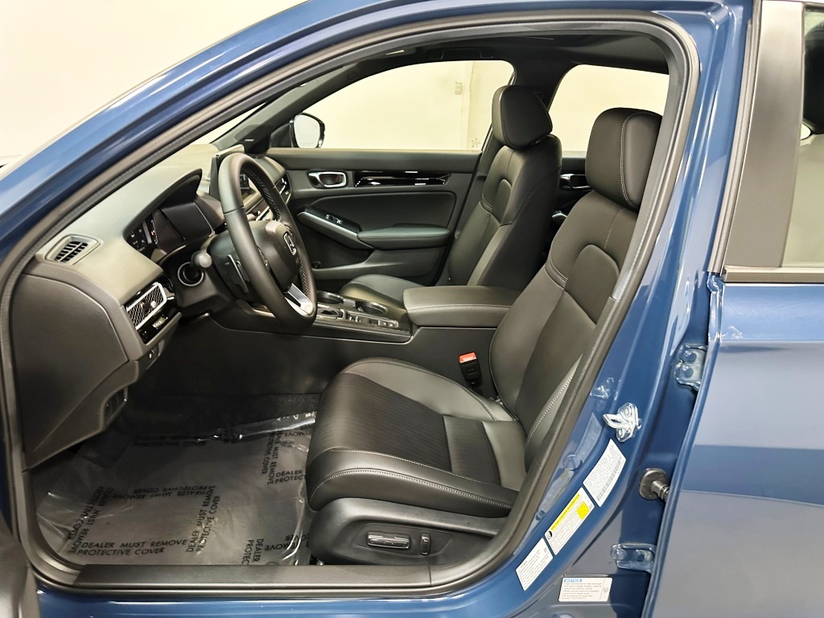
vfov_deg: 56.8
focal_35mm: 24
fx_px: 571
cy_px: 309
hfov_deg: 71.6
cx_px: 412
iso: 800
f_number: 1.78
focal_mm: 6.86
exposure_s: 1/30
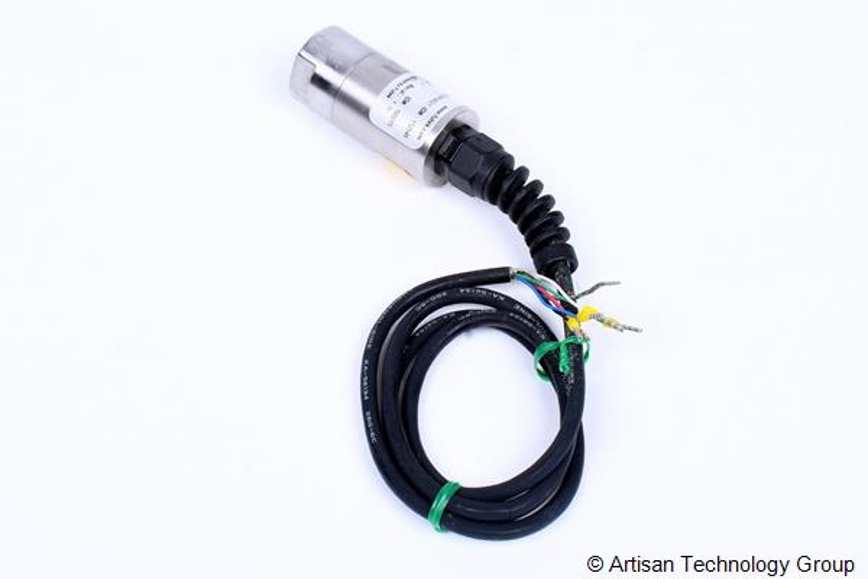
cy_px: 290
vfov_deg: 26.0
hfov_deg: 38.2
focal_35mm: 52
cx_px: 434
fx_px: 1254
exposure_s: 1/200
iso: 200
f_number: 14
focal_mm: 35
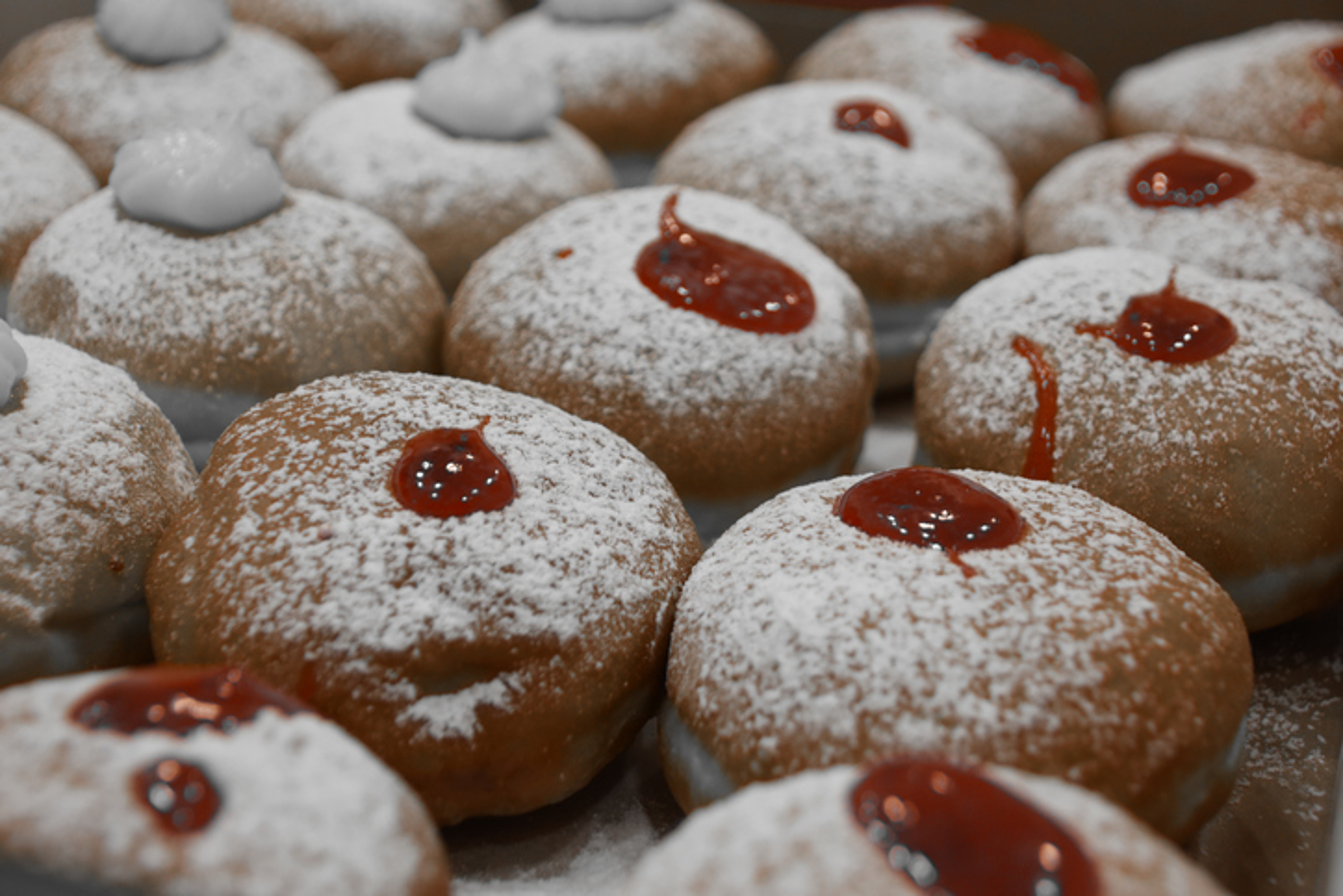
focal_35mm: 60
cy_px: 448
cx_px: 672
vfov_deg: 22.6
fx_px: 2239
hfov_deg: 33.4
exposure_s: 1/100
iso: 800
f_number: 5
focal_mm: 40
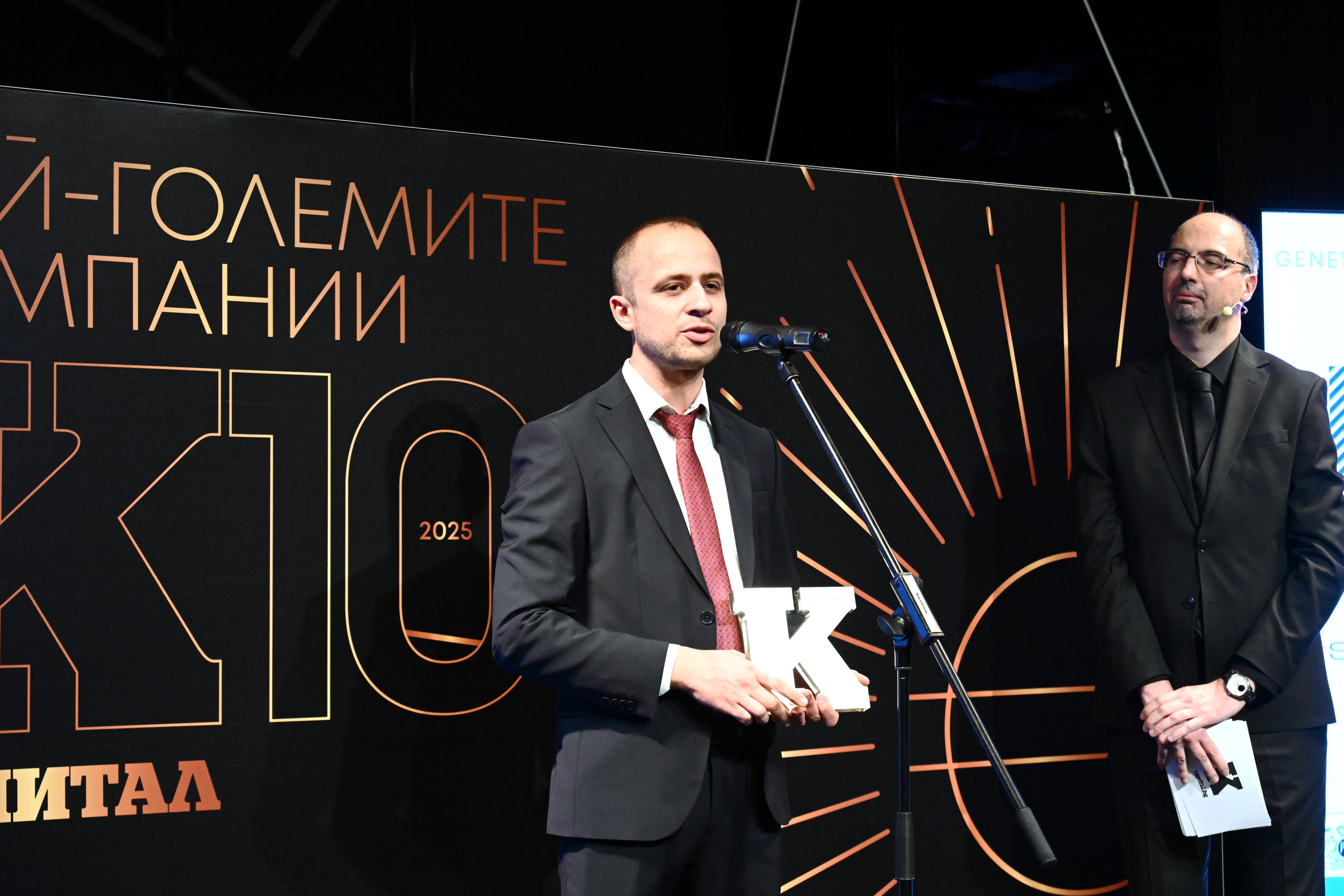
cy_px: 448
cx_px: 672
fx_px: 2165
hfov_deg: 34.5
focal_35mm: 58
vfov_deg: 23.4
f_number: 5.6
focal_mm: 58
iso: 8000
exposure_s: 1/200
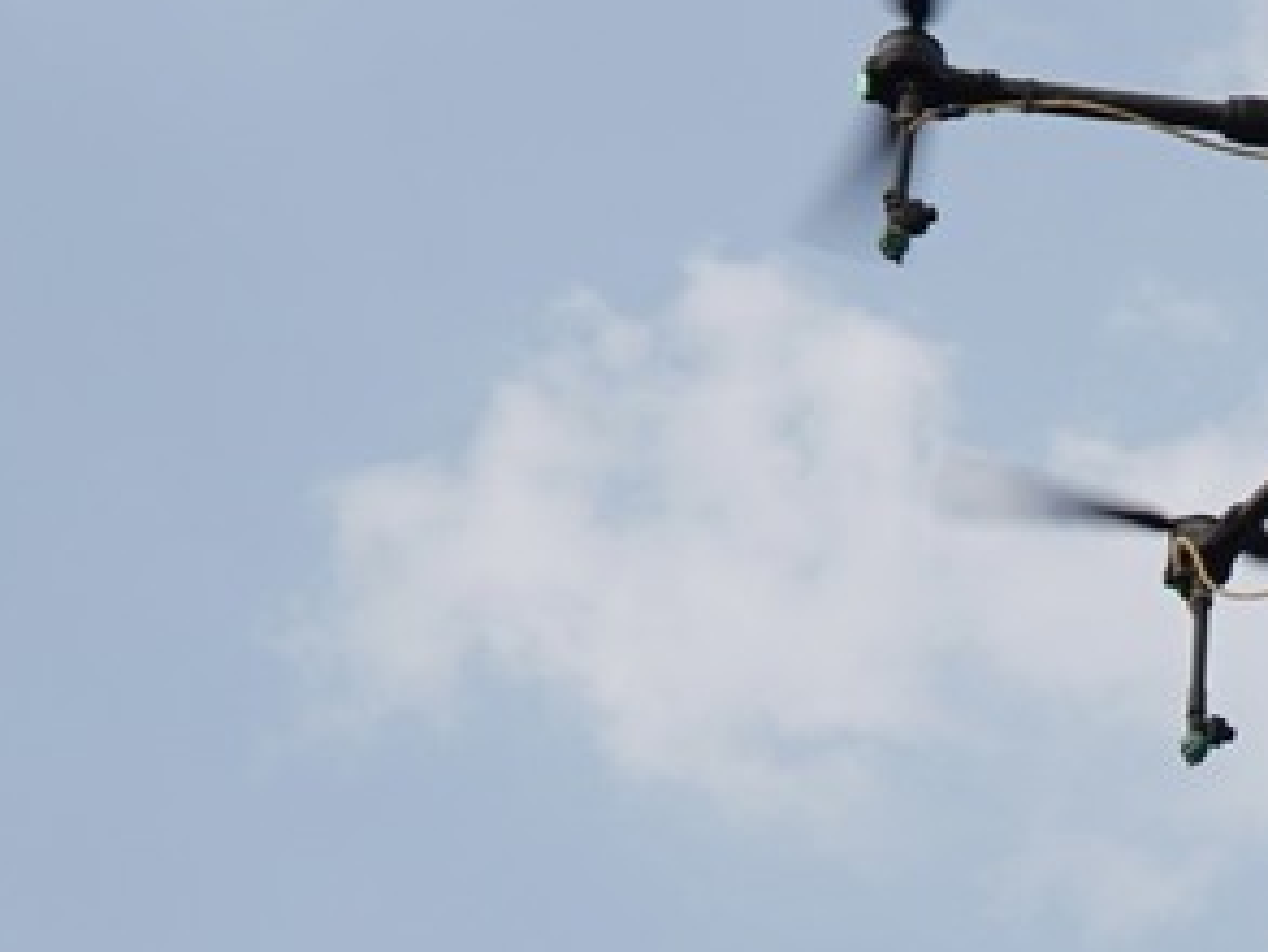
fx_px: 4654
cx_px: 1406
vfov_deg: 11.6
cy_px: 933
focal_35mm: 127
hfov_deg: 15.1
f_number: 4.5
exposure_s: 1/800
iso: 100
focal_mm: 21
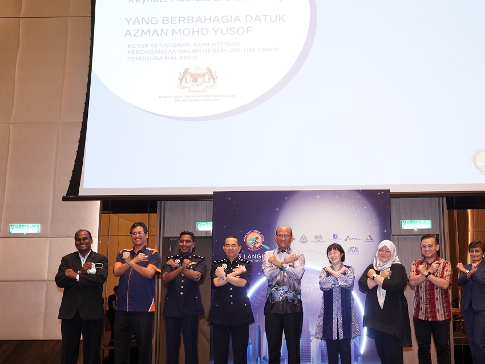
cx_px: 314
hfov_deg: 48.3
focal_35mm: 38
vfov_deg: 37.7
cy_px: 189
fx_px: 533
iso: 1600
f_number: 5
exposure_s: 1/50
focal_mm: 28
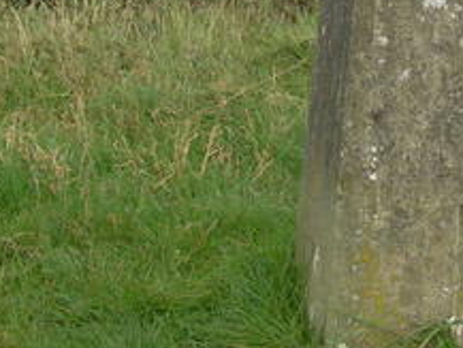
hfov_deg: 17.4
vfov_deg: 13.0
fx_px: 1499
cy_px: -11
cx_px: 363
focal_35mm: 112
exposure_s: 1/218
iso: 50
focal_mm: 7.8
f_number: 4.8
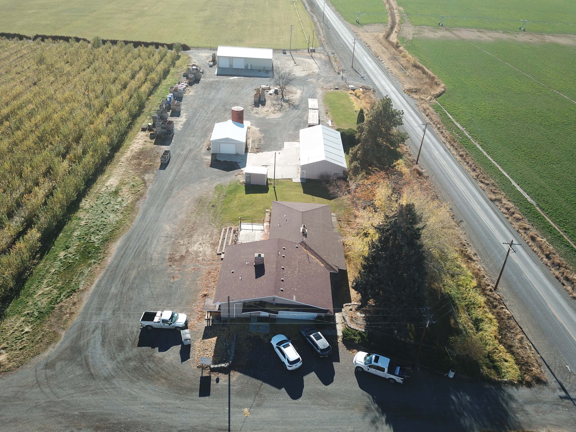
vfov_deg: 53.1
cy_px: 216
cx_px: 288
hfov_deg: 67.3
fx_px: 433
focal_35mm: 26
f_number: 2.2
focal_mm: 4.73
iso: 100
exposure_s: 1/791
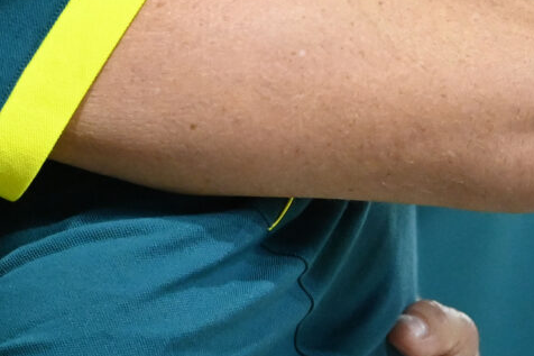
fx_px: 11476
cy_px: -92
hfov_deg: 2.7
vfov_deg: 1.8
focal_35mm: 774
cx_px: -431
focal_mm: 180
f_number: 4
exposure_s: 1/2500
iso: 8000
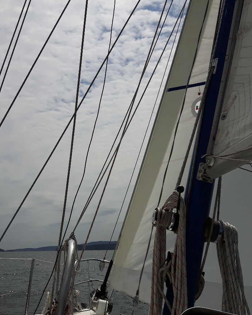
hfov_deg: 44.5
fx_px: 308
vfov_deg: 54.2
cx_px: 127
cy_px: 169
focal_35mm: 33
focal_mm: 3.7
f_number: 1.9
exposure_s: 1/6452
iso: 40
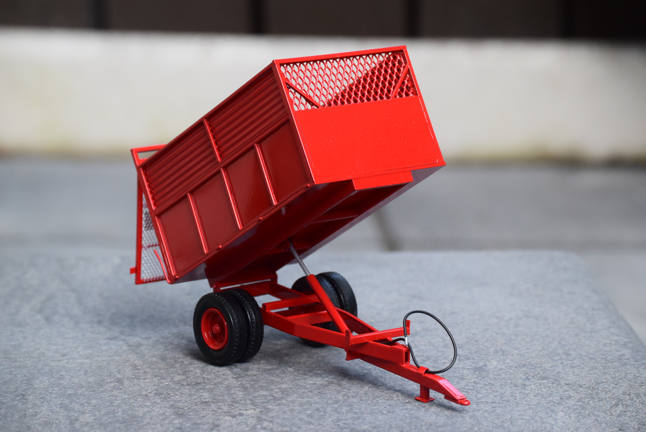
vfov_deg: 9.6
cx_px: 323
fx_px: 2559
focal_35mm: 142
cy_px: 216
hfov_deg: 14.4
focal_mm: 95
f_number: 9
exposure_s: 1/125
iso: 1250
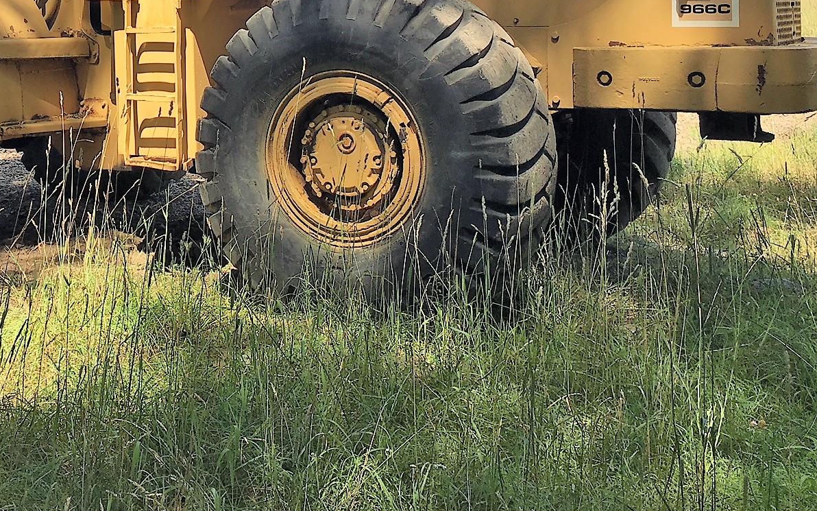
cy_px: 29
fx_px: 1158
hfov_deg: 37.7
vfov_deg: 24.0
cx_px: 187
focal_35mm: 52
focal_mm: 4.15
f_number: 2.2
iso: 25
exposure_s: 1/646
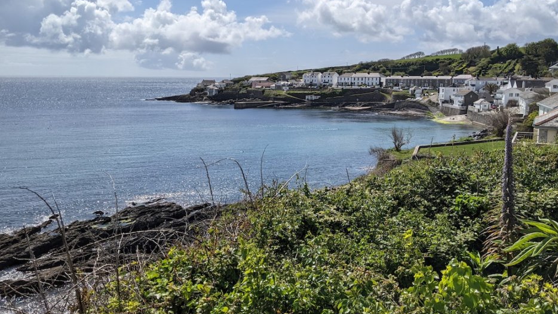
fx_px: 503
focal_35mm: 34
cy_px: 152
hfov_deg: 58.0
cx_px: 275
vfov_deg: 34.7
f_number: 1.73
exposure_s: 1/7812
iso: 68
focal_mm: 4.38
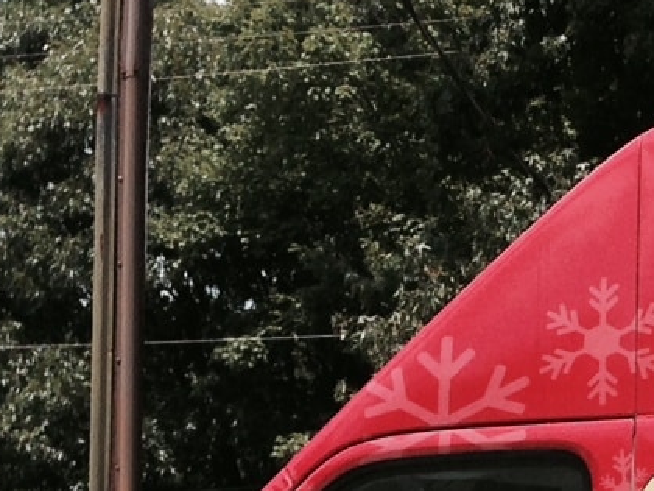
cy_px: 675
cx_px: 923
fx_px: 3042
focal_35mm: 161
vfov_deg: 9.0
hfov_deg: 11.8
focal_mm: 4.12
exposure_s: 1/1506
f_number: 2.4
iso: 50
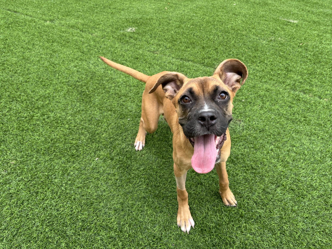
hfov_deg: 71.6
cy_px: 124
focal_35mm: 24
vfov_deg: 56.8
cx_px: 166
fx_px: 230
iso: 80
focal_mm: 6.86
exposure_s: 1/762
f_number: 1.78
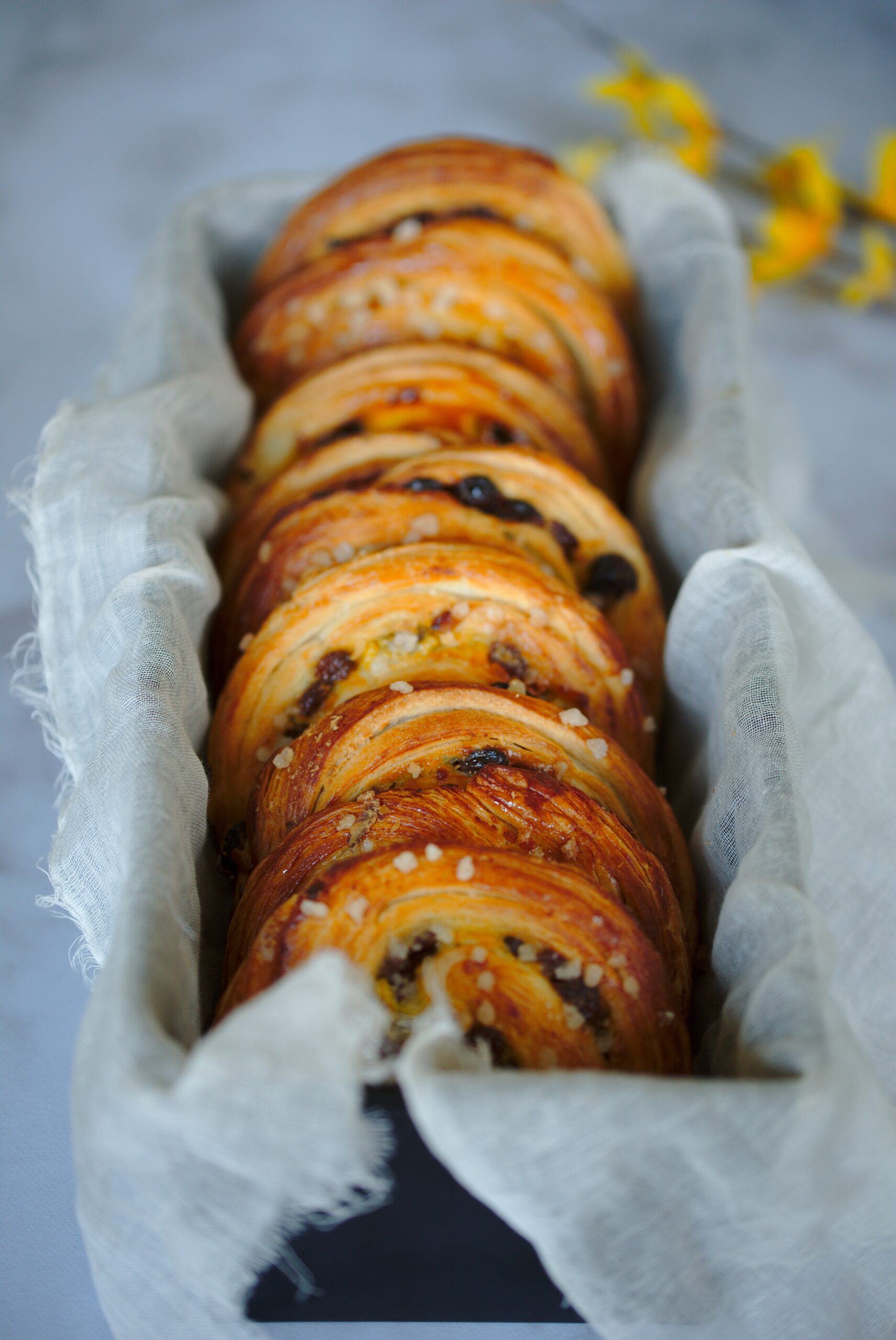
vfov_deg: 22.6
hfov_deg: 15.2
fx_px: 3354
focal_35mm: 90
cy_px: 670
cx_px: 448
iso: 100
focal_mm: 90
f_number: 3.2
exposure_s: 1/100
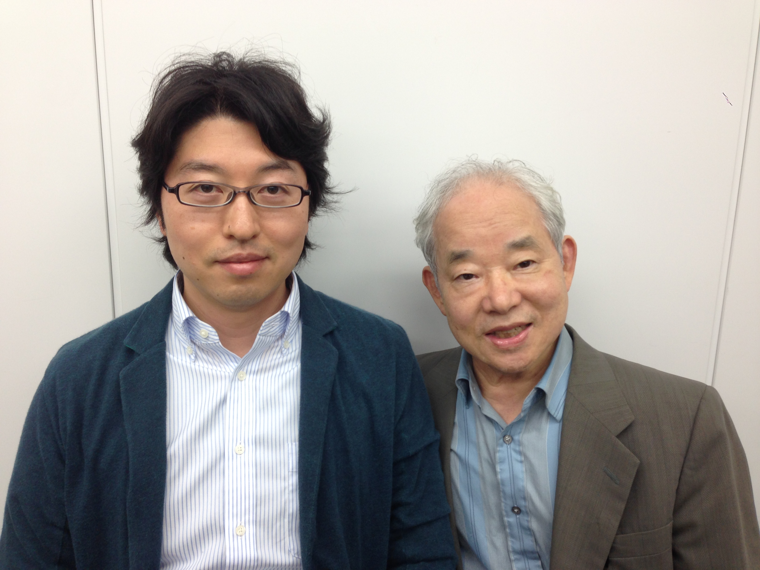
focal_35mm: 33
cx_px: 380
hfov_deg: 55.4
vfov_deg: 42.9
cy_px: 285
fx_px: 725
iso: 50
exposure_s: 1/30
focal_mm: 4.12
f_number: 2.4
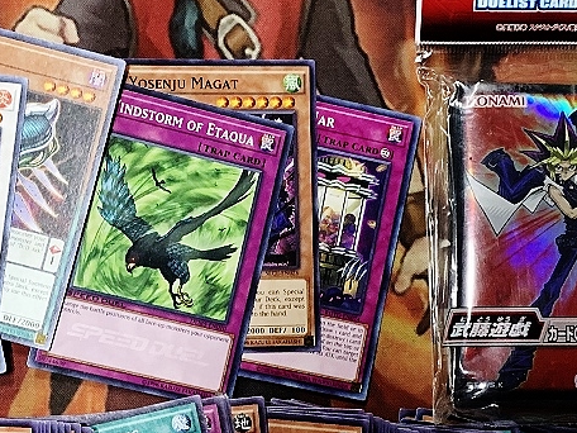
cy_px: 330
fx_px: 1217
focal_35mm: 73
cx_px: 318
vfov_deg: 20.0
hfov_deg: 26.7
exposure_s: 1/32
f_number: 1.8
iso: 400
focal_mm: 4.25
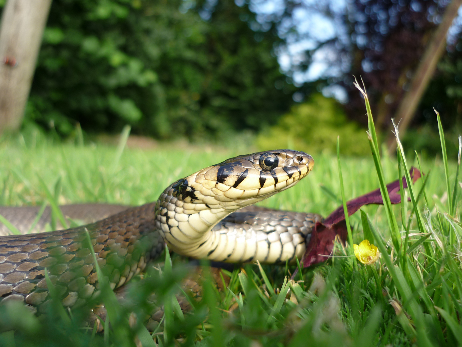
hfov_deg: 55.4
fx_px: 440
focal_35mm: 33
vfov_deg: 42.9
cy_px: 174
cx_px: 231
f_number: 2.8
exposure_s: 1/250
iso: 80
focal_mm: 5.5
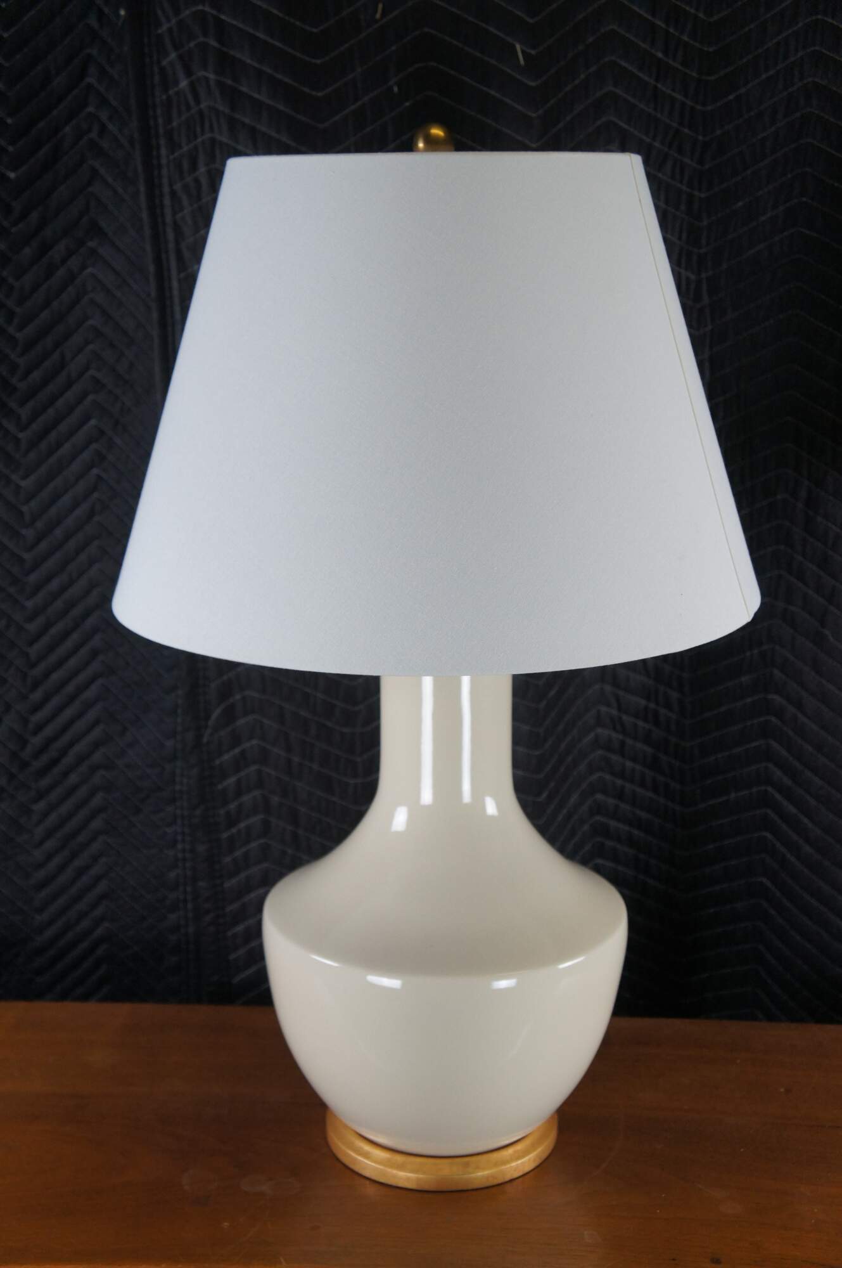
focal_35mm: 44
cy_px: 634
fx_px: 1529
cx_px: 421
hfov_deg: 30.8
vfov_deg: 45.0
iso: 1000
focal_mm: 29
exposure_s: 1/160
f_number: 4
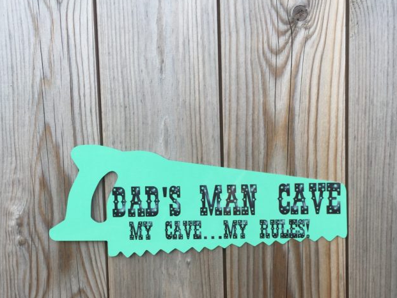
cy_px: 199
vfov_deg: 34.1
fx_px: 482
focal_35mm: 42
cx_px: 214
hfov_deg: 44.7
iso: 32
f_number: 2.2
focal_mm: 4.15
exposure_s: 1/638
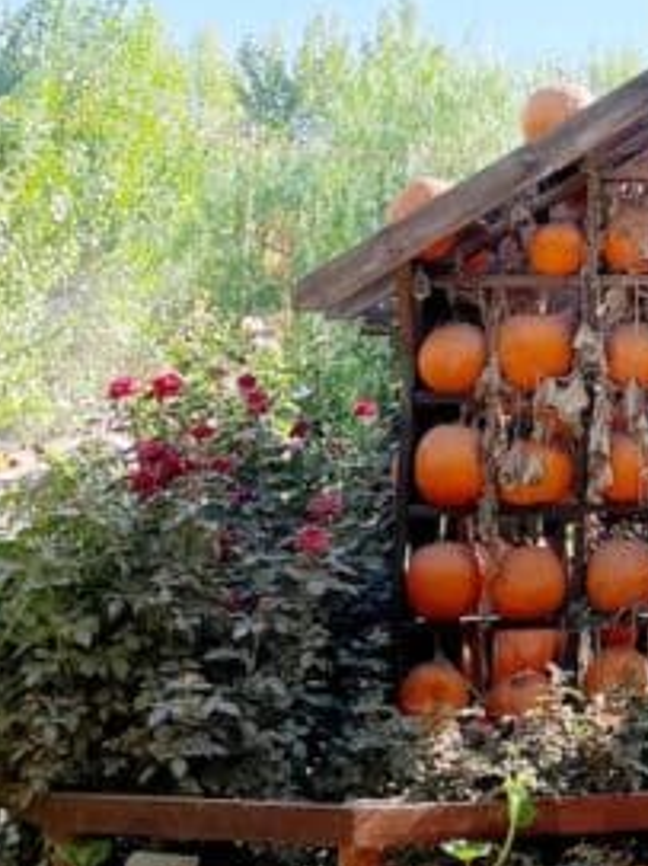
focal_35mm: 82
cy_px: 206
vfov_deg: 23.6
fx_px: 2048
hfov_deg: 16.3
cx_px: 996
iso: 32
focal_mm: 4.2
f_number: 1.6
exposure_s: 1/1984
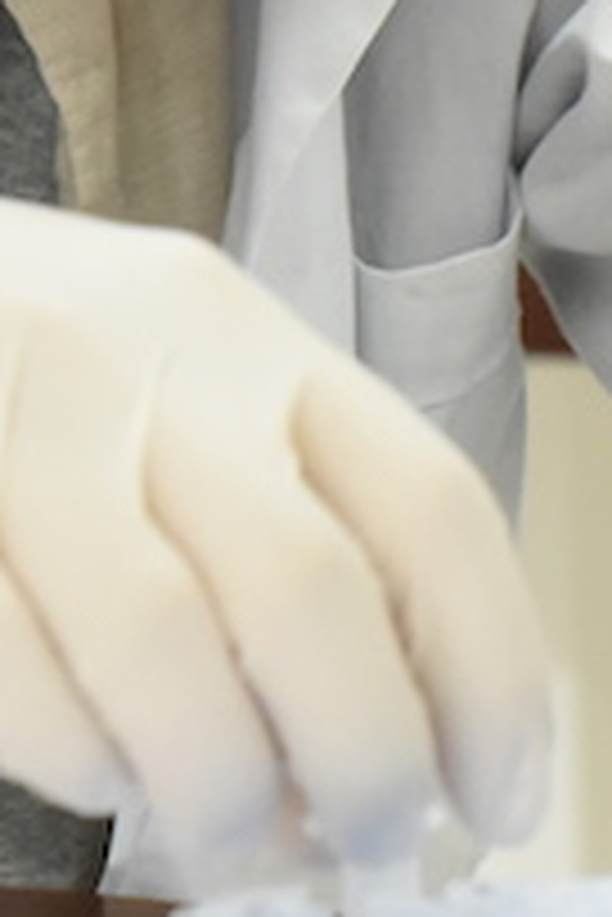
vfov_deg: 5.0
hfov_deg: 3.3
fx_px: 10505
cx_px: 544
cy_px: -223
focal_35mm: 412
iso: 4000
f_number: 5
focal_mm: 70
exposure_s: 1/200
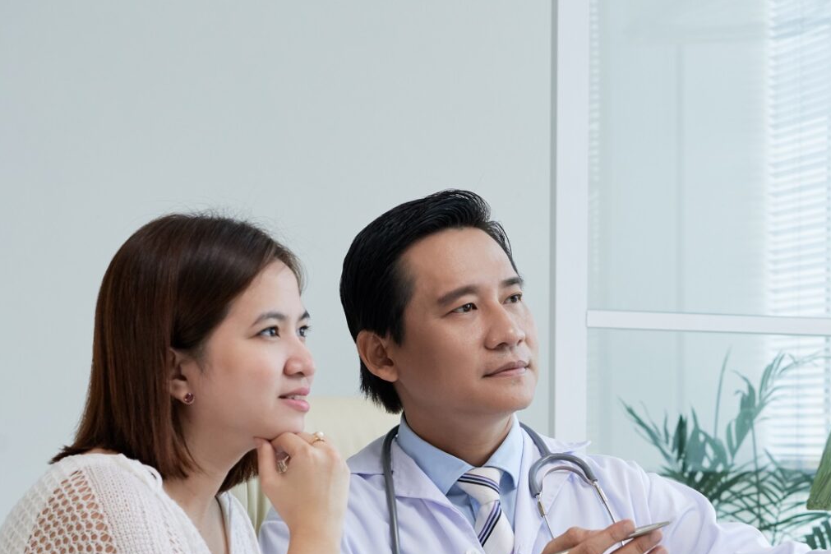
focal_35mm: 114
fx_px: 2631
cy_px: 525
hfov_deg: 17.8
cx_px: 643
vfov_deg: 11.9
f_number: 5.6
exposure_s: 1/250
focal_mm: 60
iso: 800
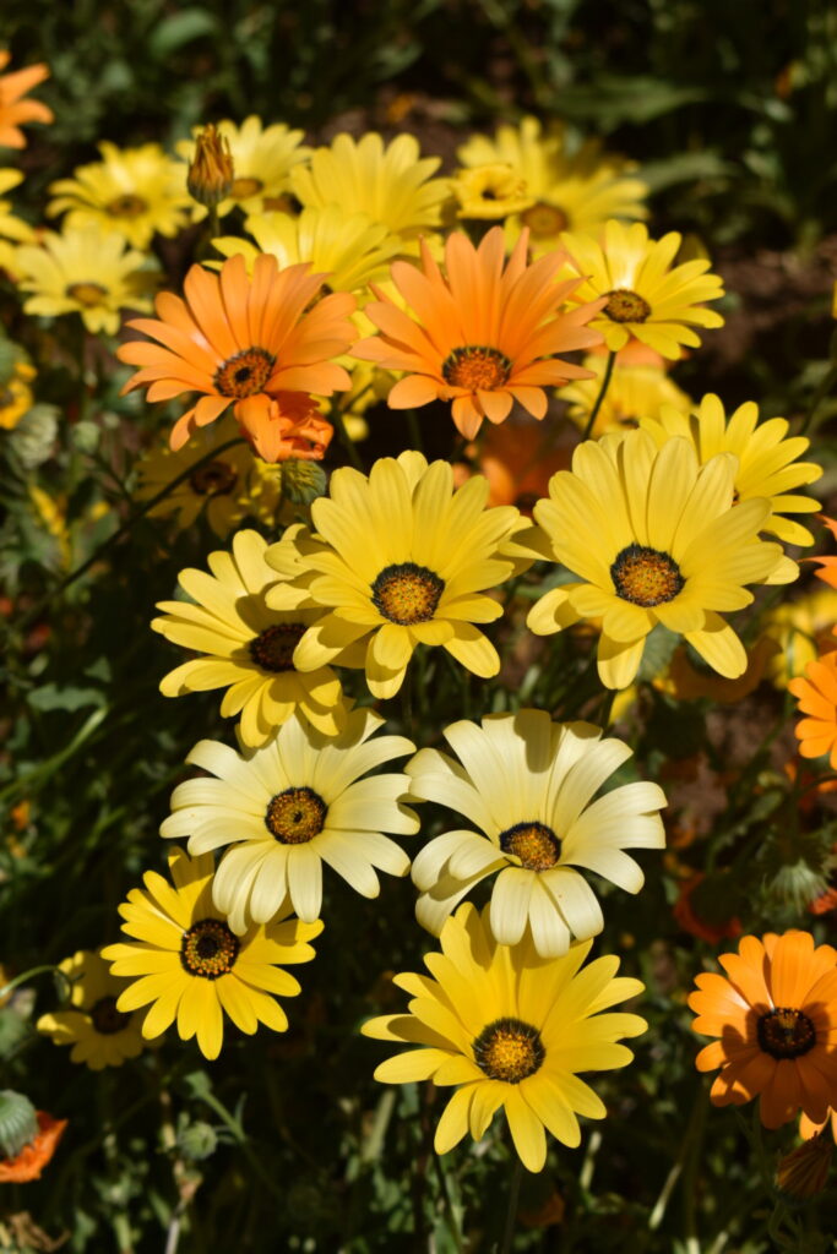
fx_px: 2876
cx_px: 418
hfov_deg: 16.6
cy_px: 627
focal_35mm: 82
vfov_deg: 24.6
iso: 100
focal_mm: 55
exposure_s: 1/640
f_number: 8
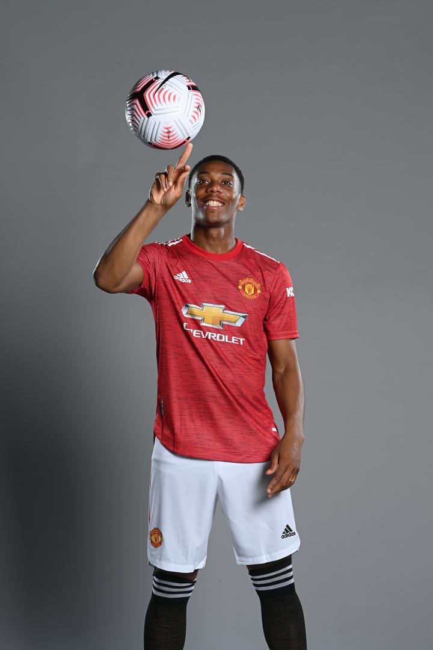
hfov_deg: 13.4
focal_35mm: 102
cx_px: 216
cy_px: 325
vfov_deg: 20.0
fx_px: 1840
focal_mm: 102
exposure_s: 1/200
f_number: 8
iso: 200
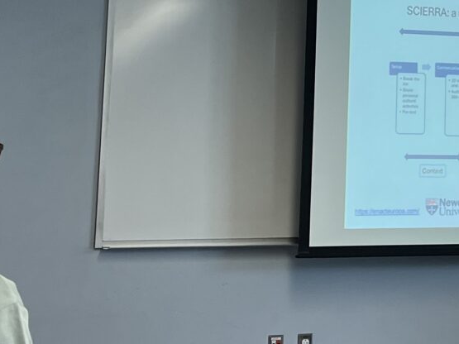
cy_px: -66
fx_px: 1273
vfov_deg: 14.9
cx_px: 435
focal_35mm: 96
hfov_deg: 20.0
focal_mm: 5.1
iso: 100
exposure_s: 1/120
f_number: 1.6
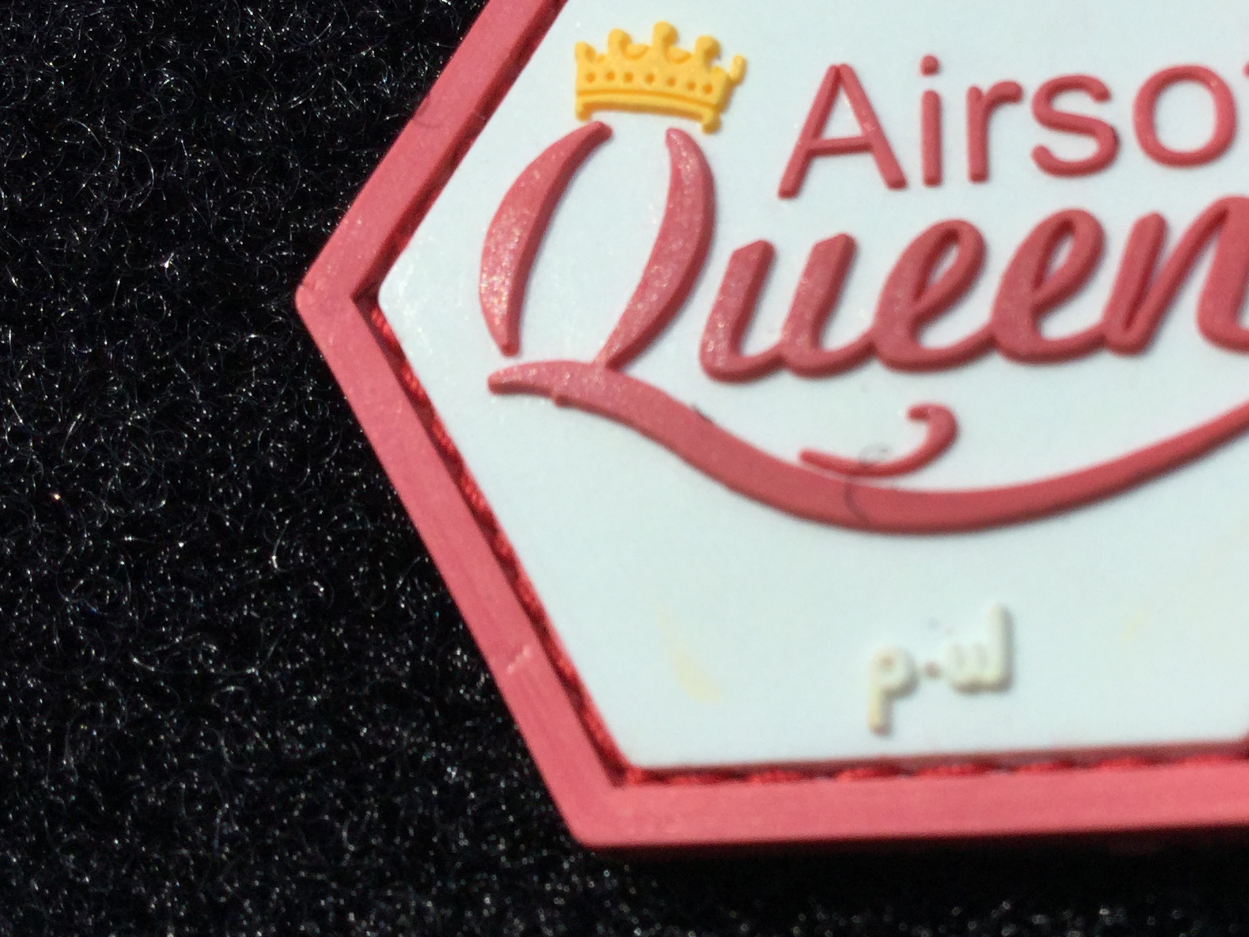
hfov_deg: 34.5
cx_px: 854
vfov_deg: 26.6
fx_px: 1984
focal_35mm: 55
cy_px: 445
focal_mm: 3.3
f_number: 2.4
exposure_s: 1/1733
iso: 25
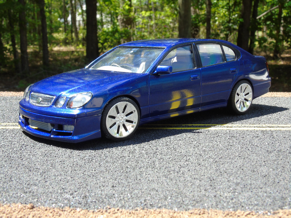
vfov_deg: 27.0
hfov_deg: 35.5
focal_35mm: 54
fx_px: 454
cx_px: 146
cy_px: 109
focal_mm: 9.6
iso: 80
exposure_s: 1/30
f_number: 8
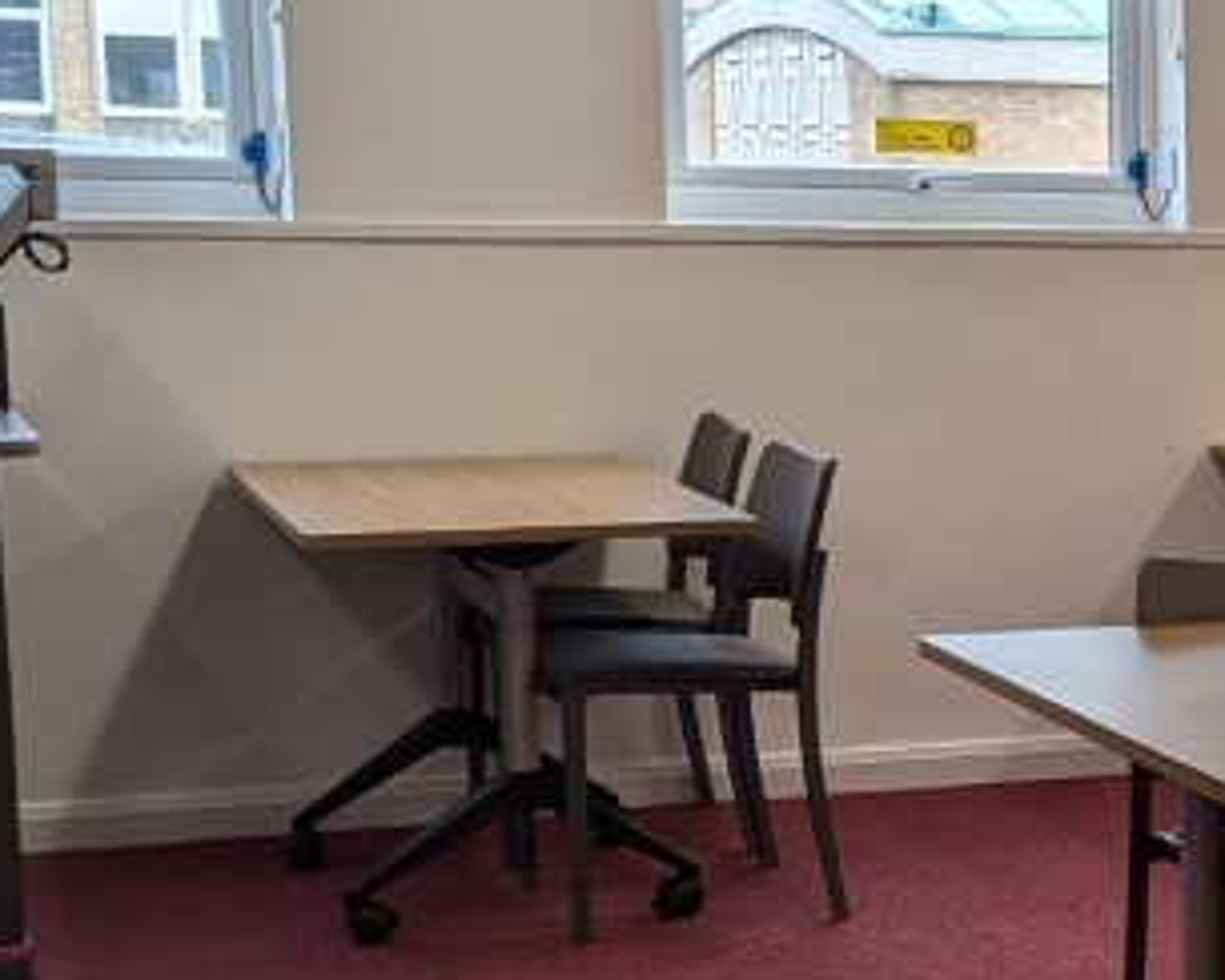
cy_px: 711
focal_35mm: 92
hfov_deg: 18.8
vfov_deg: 16.6
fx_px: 3335
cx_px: 1733
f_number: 1.85
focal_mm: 6.81
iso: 45
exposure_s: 1/296
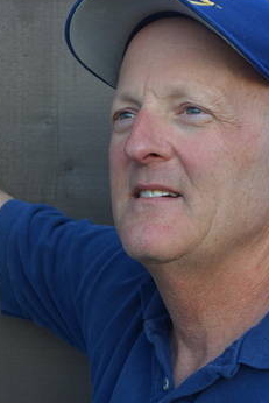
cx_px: 111
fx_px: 974
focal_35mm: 87
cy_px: 209
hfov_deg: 15.7
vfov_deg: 23.4
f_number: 3.2
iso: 125
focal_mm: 15.82
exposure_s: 1/80
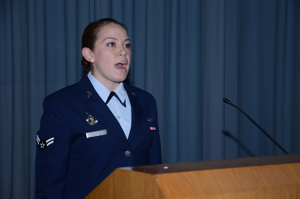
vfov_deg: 14.6
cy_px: 100
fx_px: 773
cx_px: 150
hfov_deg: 22.0
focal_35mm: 93
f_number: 5.3
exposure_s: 1/250
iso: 400
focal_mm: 62
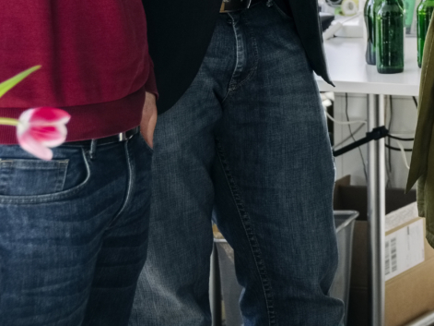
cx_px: 822
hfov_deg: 11.4
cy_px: -230
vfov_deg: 9.0
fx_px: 1993
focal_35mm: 159
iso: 125
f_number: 2.8
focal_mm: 38
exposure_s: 1/200
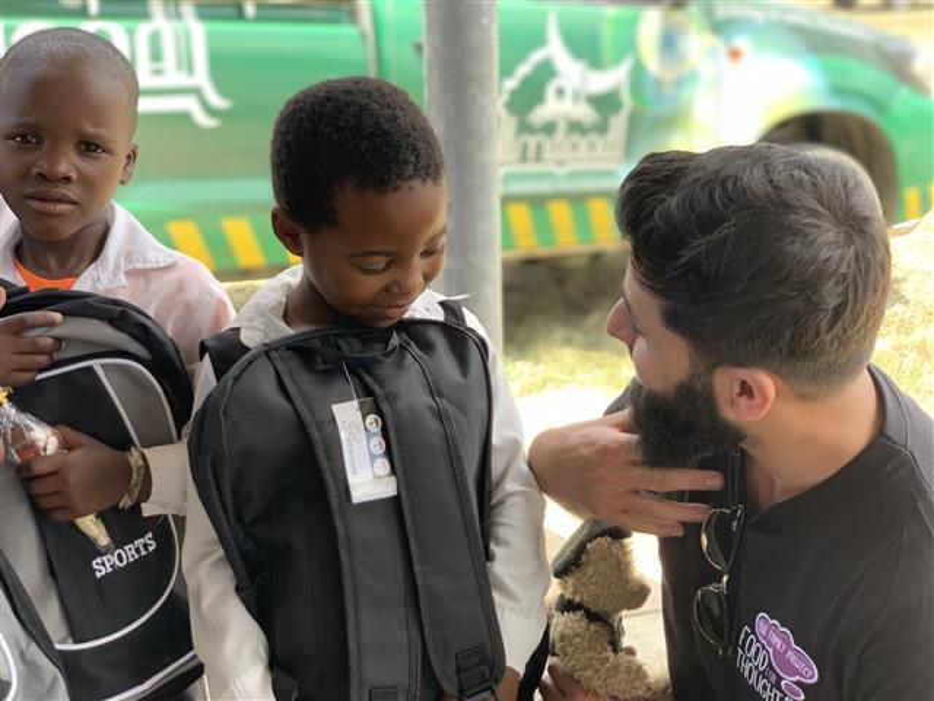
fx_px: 1403
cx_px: 467
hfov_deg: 36.8
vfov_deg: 28.0
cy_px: 350
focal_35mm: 52
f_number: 2.4
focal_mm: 6
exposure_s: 1/122
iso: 25
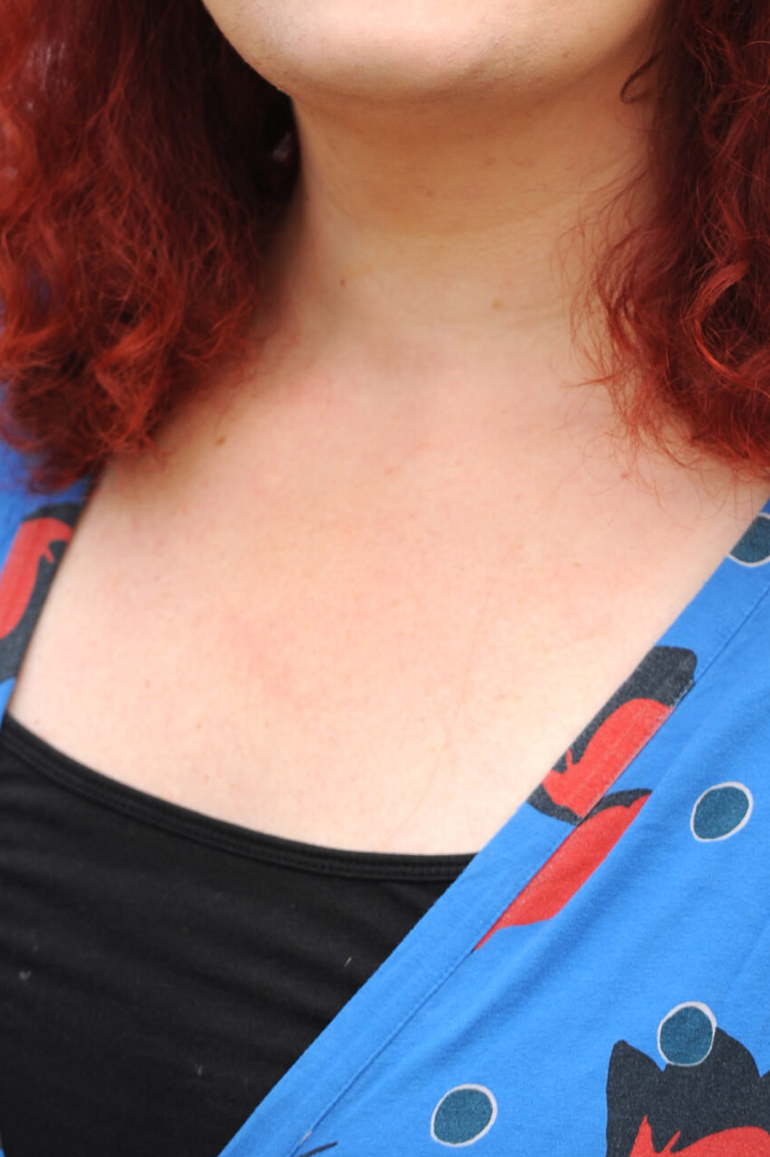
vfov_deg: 5.8
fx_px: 11504
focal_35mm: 358
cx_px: 452
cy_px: 164
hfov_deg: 3.8
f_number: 5.6
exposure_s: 1/200
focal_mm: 180
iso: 250
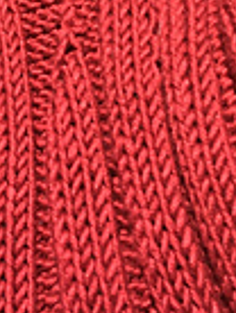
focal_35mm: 116
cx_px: 118
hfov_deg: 12.8
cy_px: 2
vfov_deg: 16.6
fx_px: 1051
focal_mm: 2.87
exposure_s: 1/537
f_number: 2.2
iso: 25
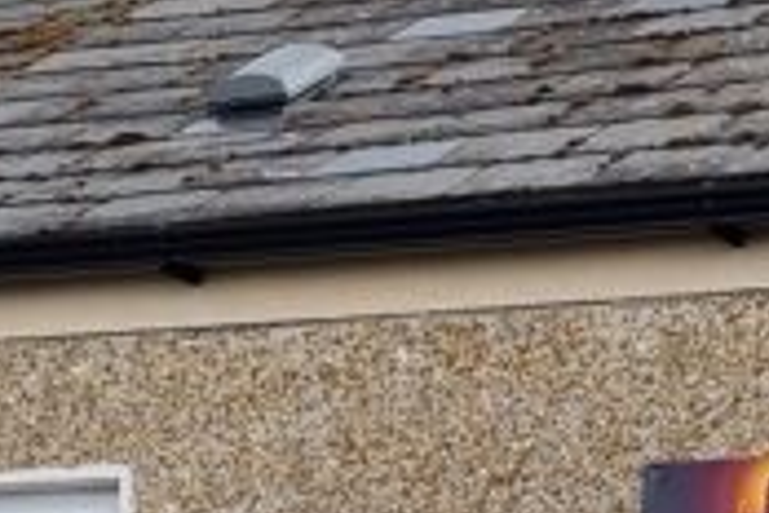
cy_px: 685
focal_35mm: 186
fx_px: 3973
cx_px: 619
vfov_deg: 7.3
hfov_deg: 11.0
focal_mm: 5.4
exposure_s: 1/1816
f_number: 1.8
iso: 50
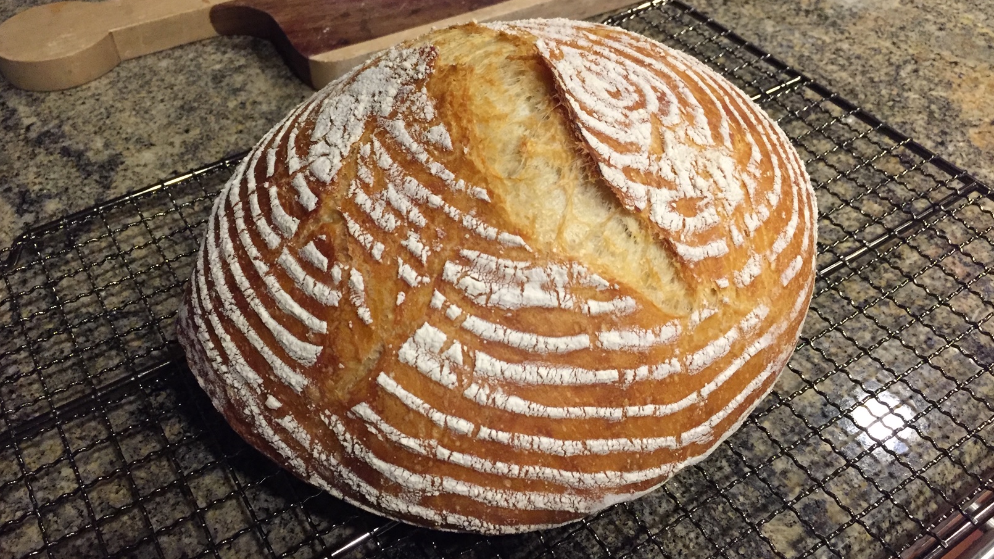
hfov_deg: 61.0
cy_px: 261
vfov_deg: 36.7
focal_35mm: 32
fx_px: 843
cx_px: 497
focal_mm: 4.15
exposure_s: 1/30
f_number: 2.2
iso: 250
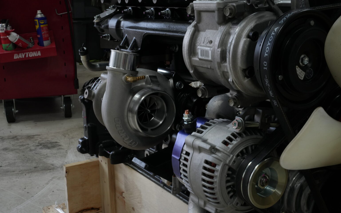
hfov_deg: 41.8
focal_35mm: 48
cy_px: 108
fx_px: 446
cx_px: 170
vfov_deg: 26.9
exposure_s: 1/50
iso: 2500
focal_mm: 47
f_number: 22
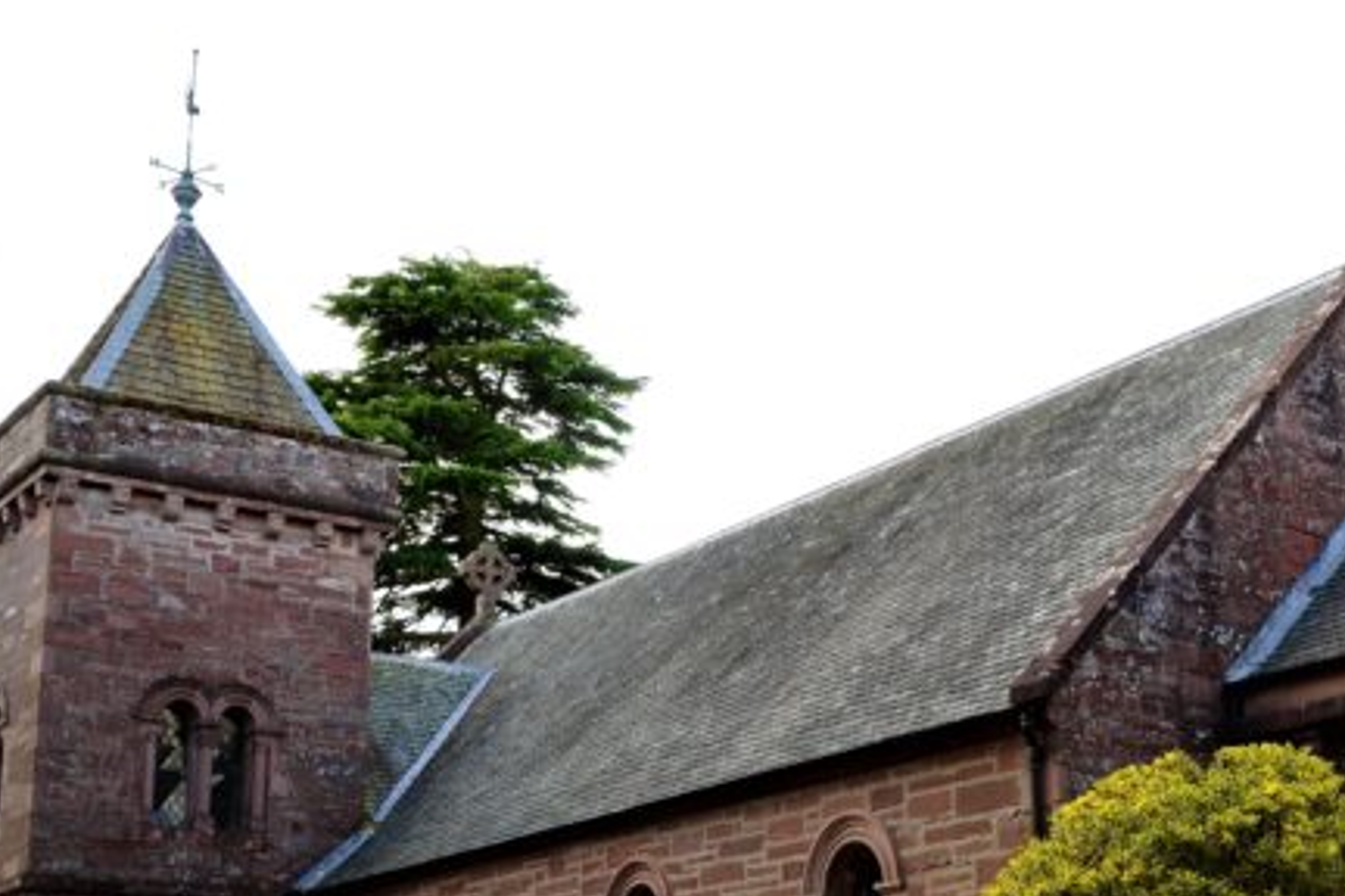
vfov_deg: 24.0
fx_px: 2088
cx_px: 897
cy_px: 667
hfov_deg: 35.4
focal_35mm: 56
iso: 100
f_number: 13
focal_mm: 21
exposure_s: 1/25
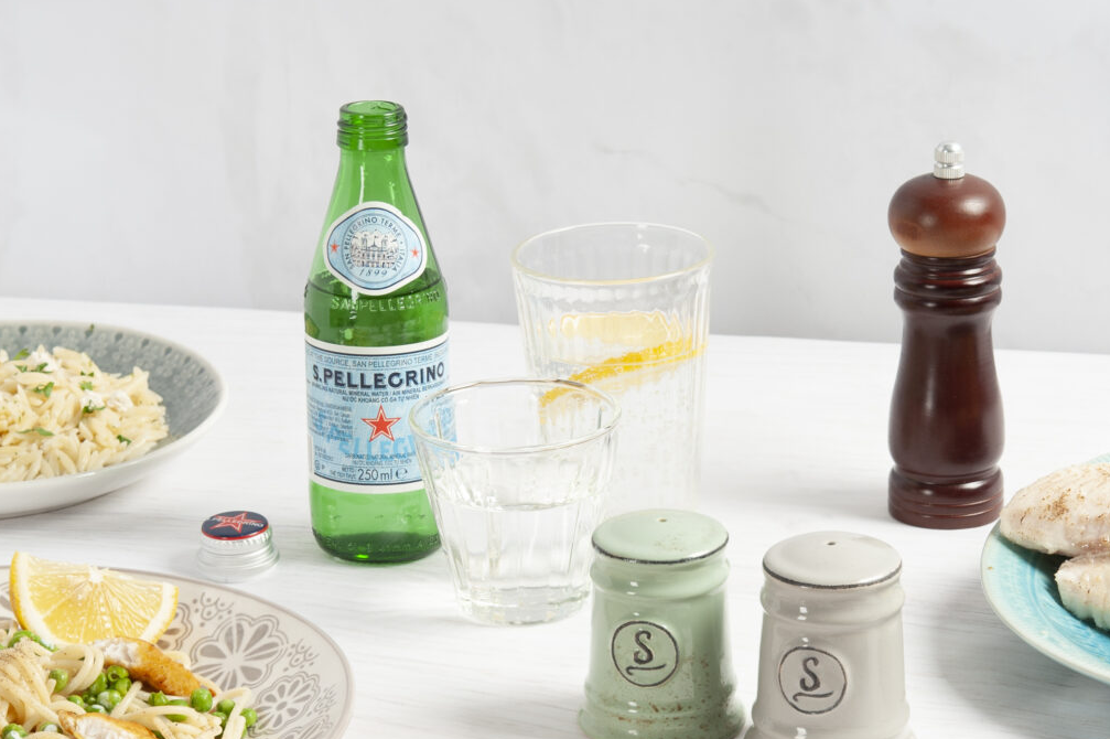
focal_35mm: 122
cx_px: 622
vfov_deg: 11.2
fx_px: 3759
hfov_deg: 16.8
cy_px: 507
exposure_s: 1/125
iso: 200
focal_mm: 60
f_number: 8
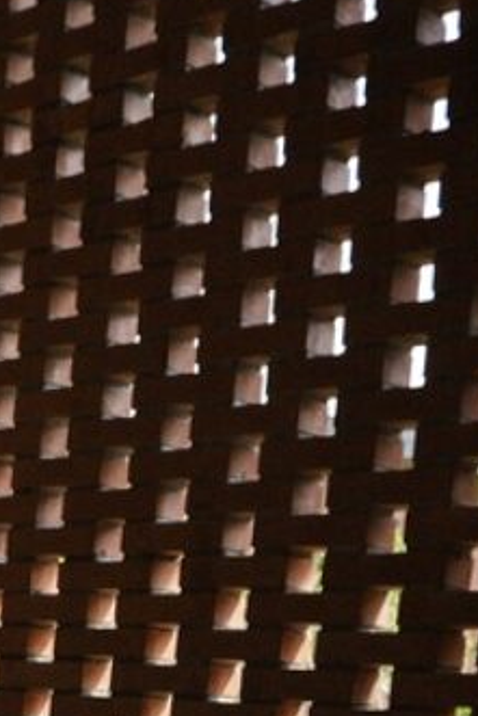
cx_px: -303
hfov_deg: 15.1
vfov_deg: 22.2
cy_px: 933
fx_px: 1631
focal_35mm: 82
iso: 160
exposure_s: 1/200
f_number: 5
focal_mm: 15
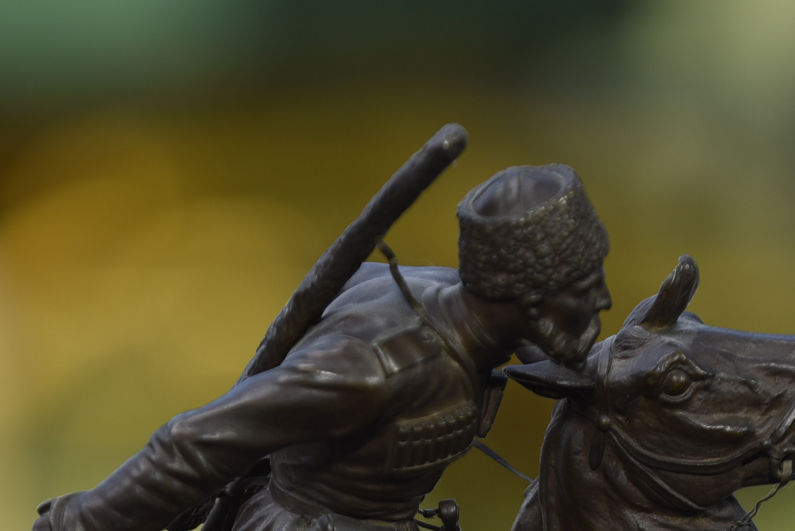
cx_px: 457
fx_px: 11223
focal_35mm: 508
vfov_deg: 2.7
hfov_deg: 4.1
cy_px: 826
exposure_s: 1/1000
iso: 100
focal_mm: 150
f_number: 3.5
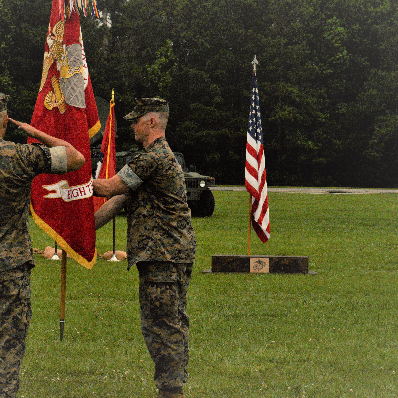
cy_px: 199
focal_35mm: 106
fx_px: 1374
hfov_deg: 16.4
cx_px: 131
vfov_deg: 16.5
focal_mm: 55
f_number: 11
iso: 3200
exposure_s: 1/3200
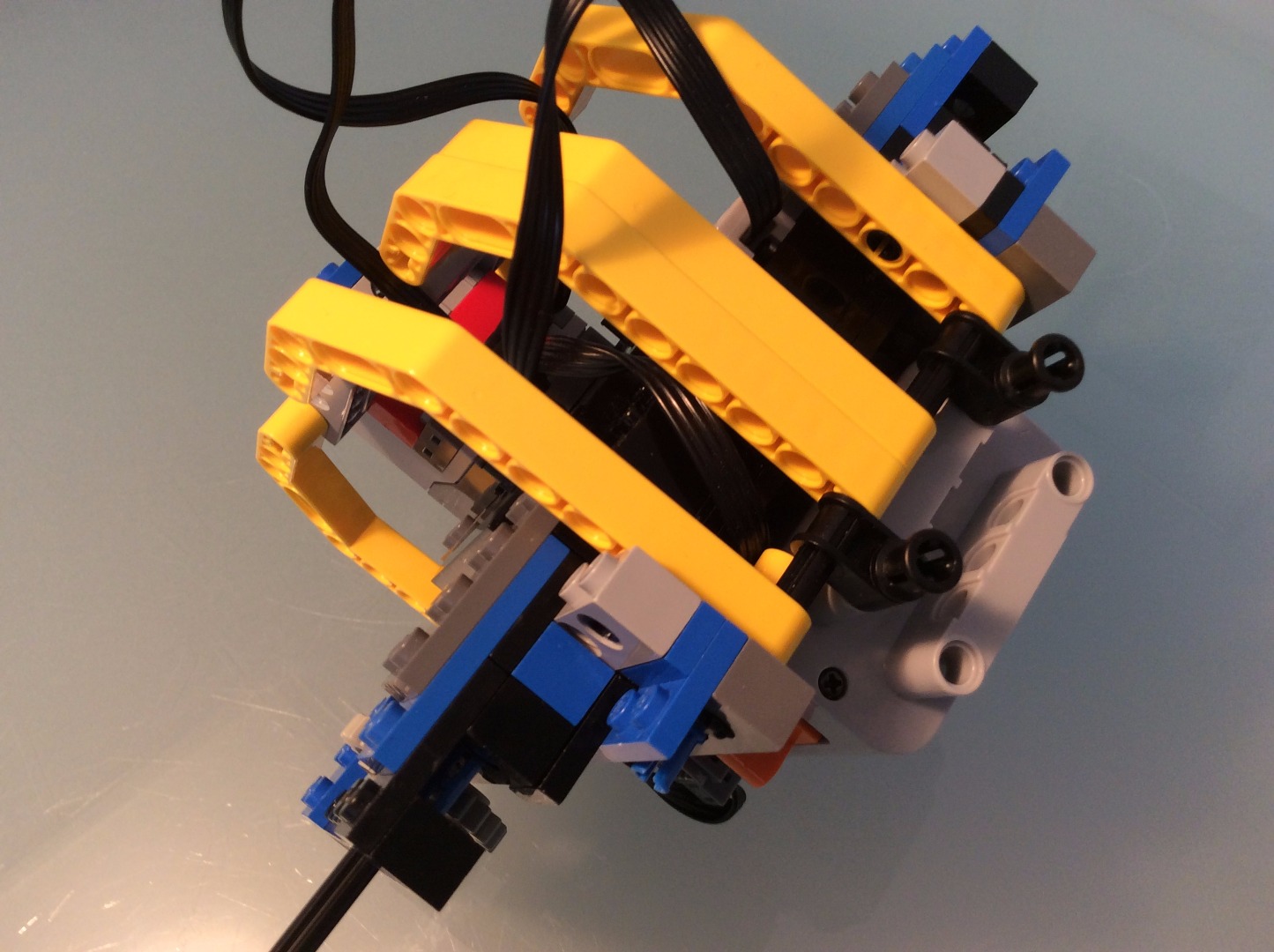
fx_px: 1176
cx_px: 637
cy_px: 476
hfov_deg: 56.9
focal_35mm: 32
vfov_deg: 44.1
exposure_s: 1/25
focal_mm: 3.3
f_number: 2.4
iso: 64
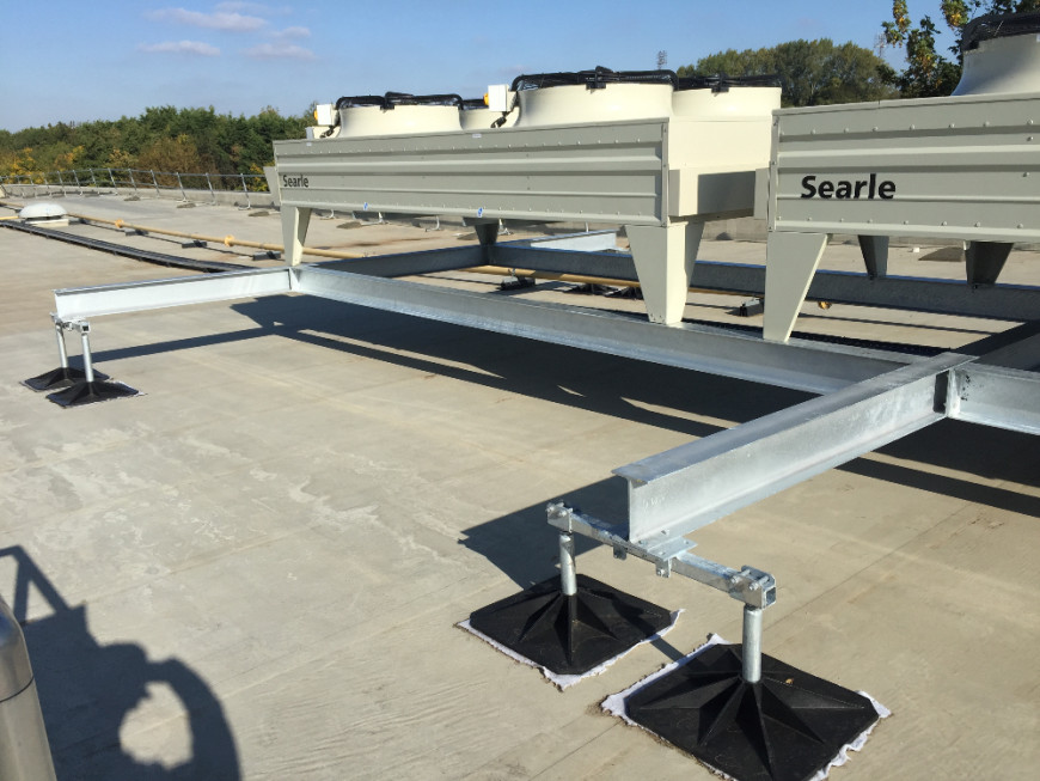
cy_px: 390
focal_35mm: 29
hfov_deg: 61.6
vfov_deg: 48.2
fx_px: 872
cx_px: 520
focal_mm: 4.15
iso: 32
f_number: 2.2
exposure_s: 1/2326
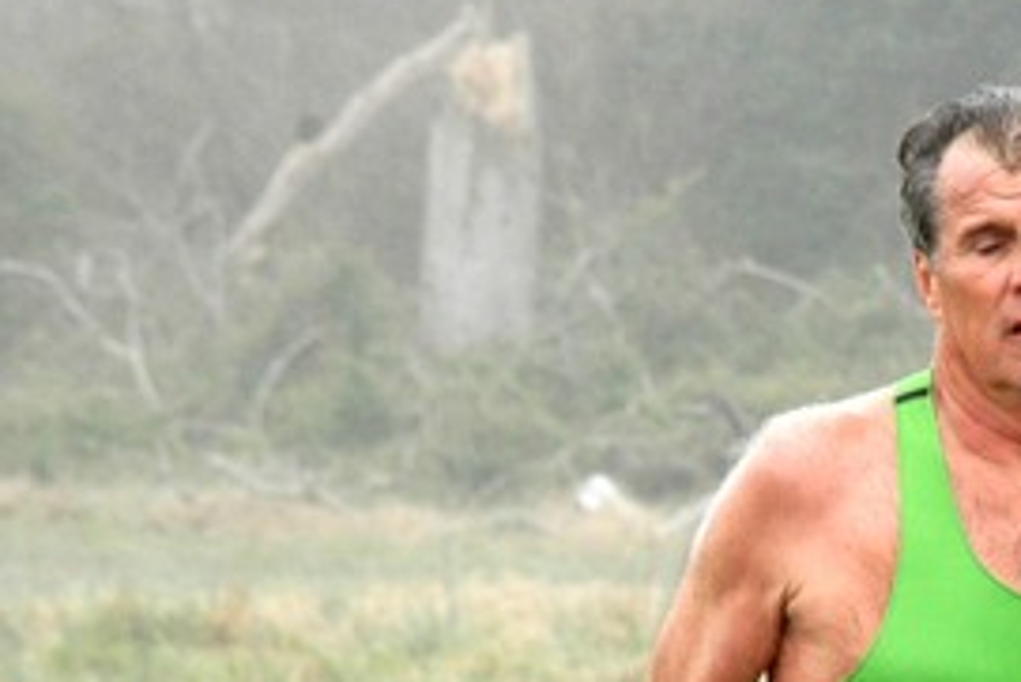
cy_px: 648
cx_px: 1047
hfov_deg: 3.5
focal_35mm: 596
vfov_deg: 2.3
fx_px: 16925
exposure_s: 1/250
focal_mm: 135
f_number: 10
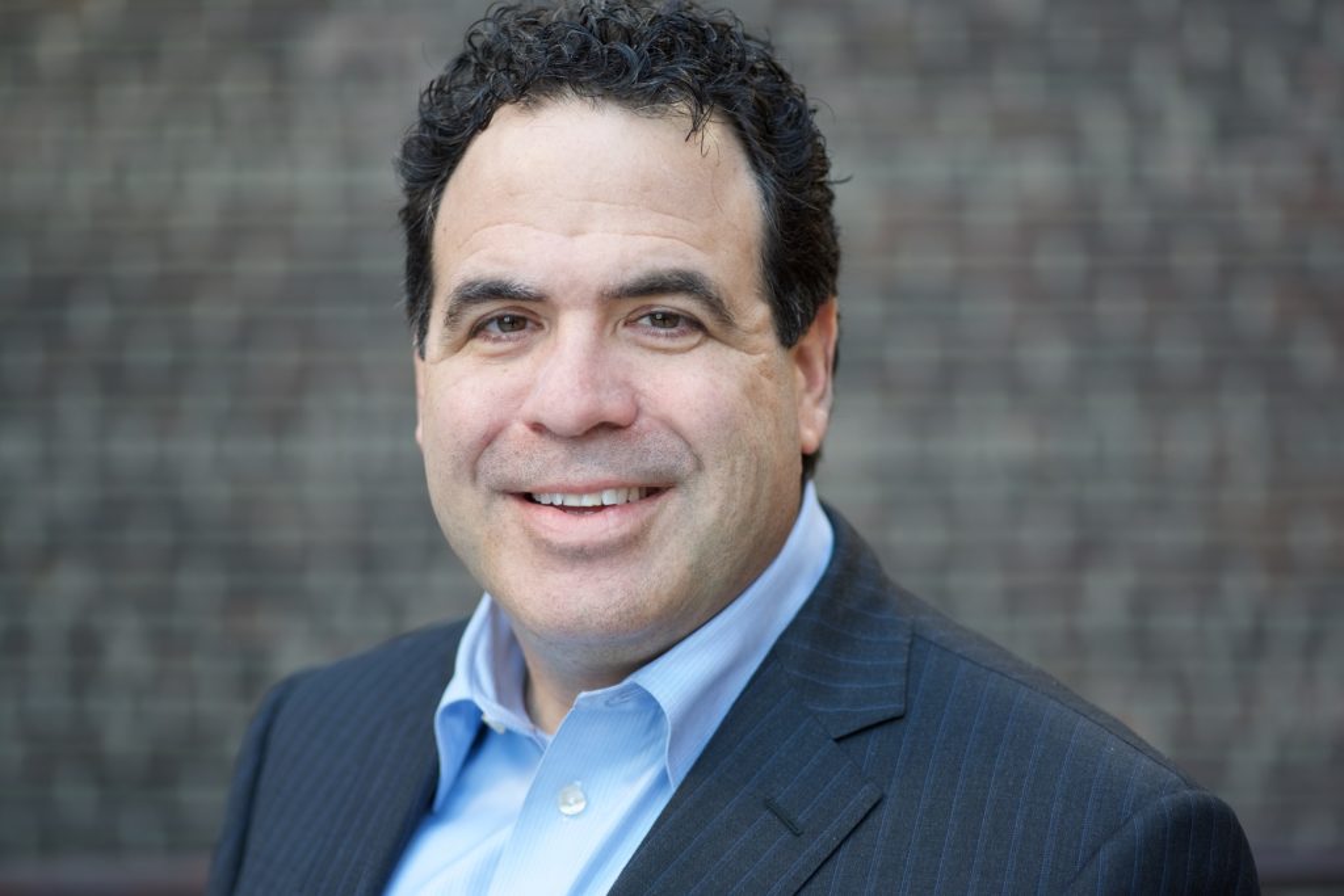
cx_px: 672
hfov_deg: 20.4
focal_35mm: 100
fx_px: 3734
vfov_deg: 13.7
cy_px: 448
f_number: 3
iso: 400
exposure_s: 1/320
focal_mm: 100
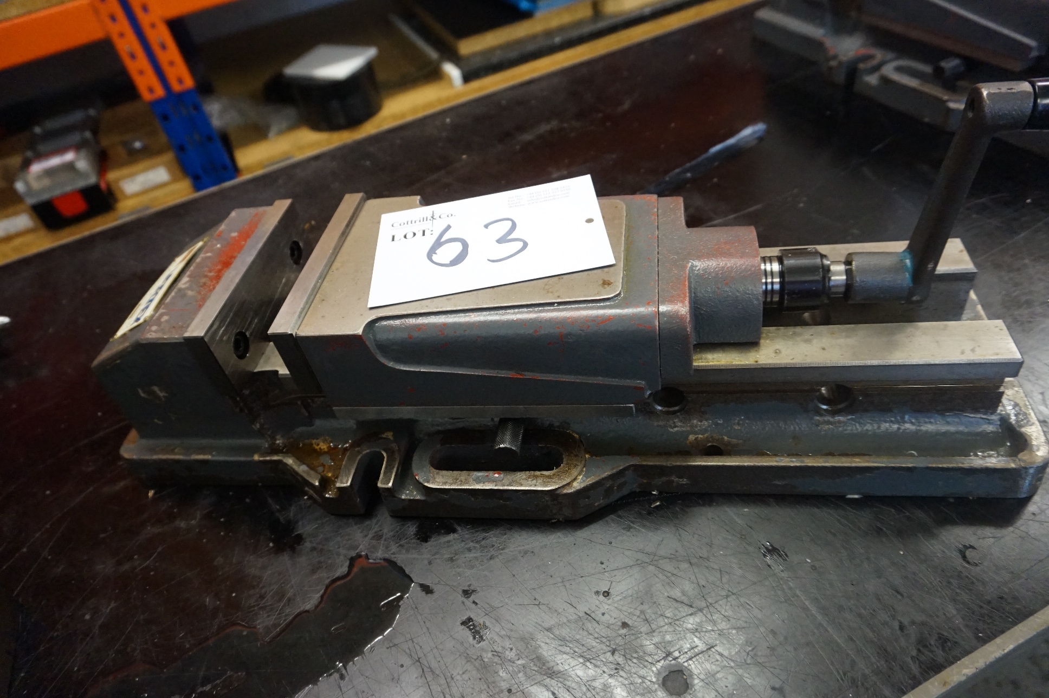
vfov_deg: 53.1
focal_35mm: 24
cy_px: 349
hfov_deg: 73.8
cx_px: 524
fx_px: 699
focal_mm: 16
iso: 3200
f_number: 3.5
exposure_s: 1/125
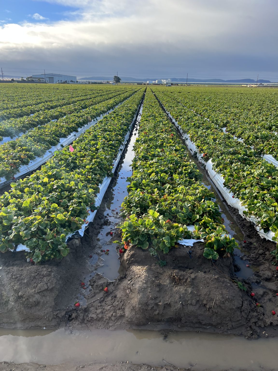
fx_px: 278
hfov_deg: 53.1
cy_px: 186
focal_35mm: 26
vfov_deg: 67.3
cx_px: 139
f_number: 1.6
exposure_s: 1/1117
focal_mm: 5.1
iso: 50
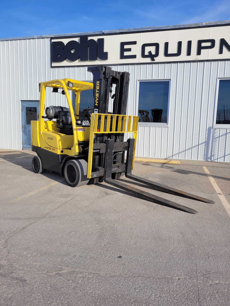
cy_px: 153
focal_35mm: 26
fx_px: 230
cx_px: 115
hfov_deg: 53.1
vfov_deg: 67.3
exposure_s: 1/2277
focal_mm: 5.4
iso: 40
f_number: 1.8
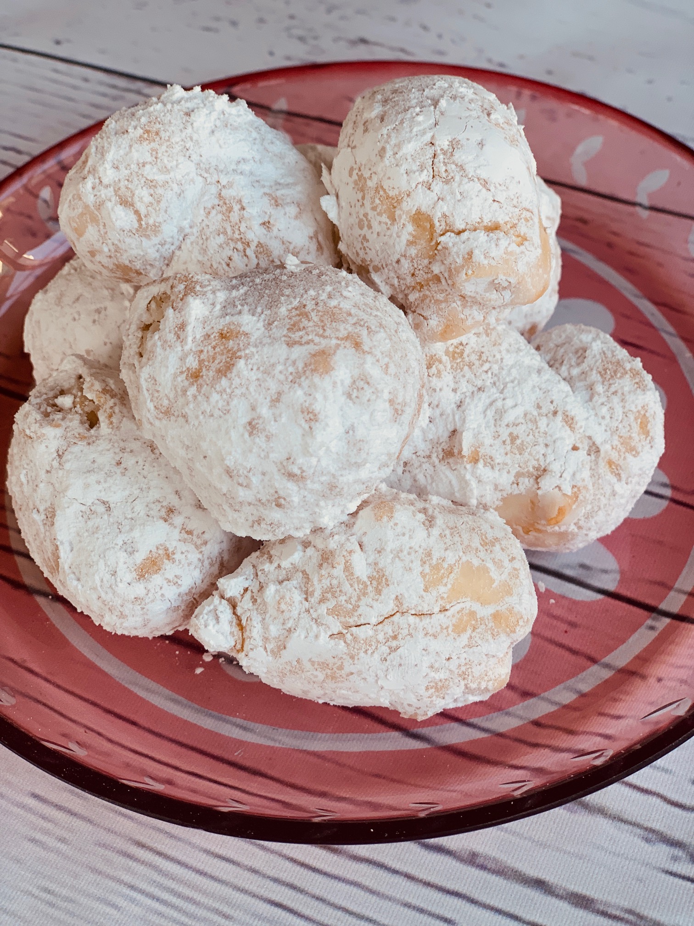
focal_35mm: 52
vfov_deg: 36.8
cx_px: 347
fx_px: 1390
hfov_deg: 28.0
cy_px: 463
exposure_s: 1/122
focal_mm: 6
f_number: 2.4
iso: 64
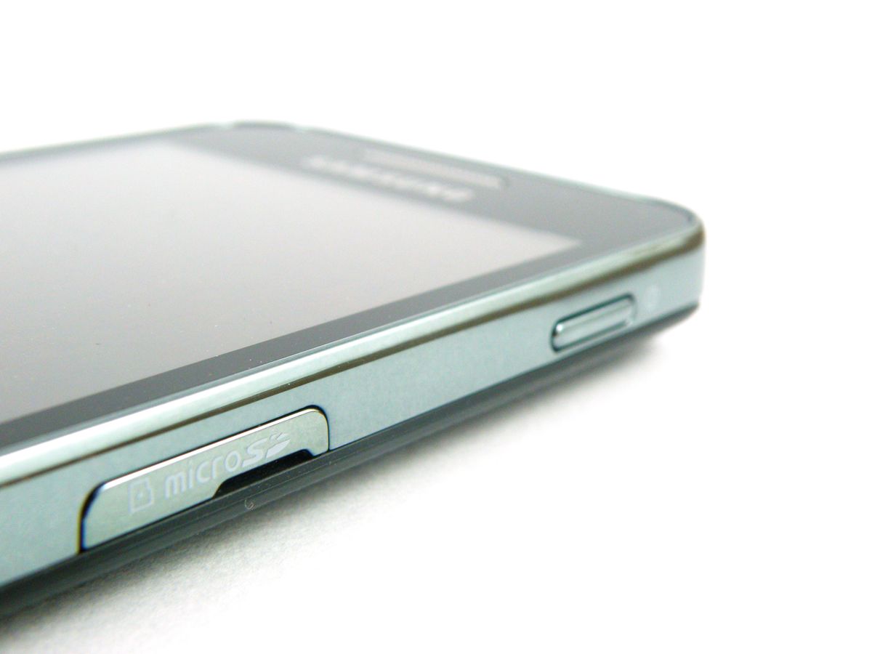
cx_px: 436
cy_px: 327
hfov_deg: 34.9
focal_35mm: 55
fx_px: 1385
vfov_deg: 26.6
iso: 200
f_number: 5
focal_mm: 9.77
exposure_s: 1/80
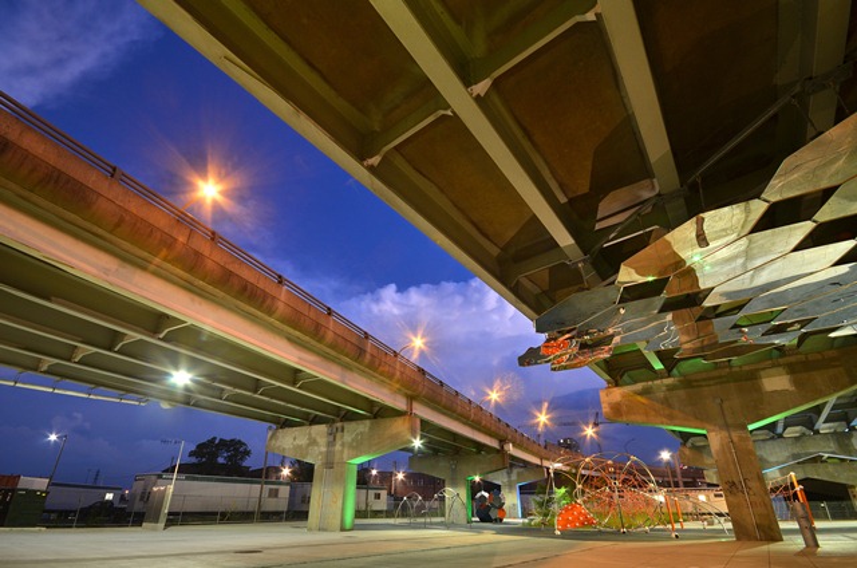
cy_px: 284
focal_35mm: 16
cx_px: 428
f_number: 9
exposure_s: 4
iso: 200
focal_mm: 11
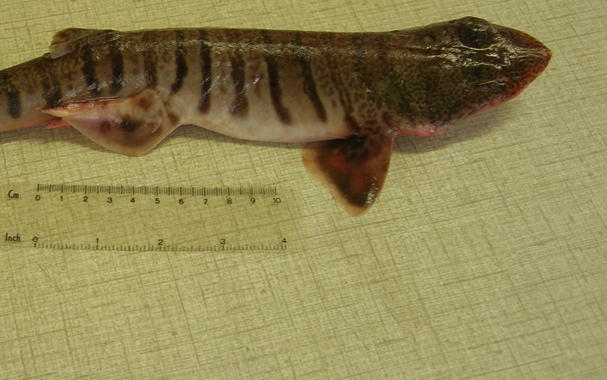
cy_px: 113
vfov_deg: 19.1
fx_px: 1125
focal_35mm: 68
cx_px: 99
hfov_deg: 29.3
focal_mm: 7.8
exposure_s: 1/8.7
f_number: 2.8
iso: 64
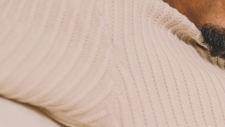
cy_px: 109
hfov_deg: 16.2
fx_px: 770
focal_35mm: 129
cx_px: 236
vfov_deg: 9.4
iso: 100
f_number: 2
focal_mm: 35
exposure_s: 1/125
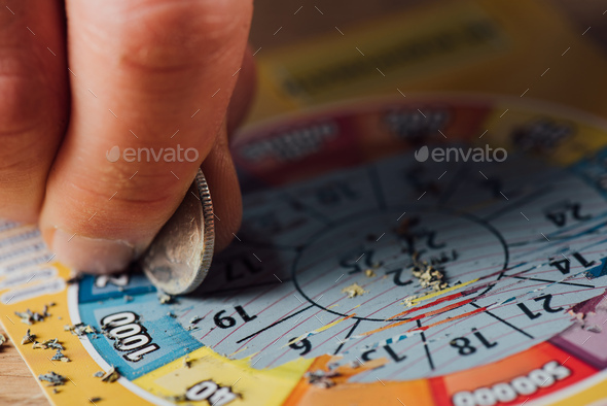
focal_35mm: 105
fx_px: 1771
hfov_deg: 19.4
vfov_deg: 13.1
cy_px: 203
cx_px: 304
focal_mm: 105
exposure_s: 1/200
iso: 100
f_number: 10
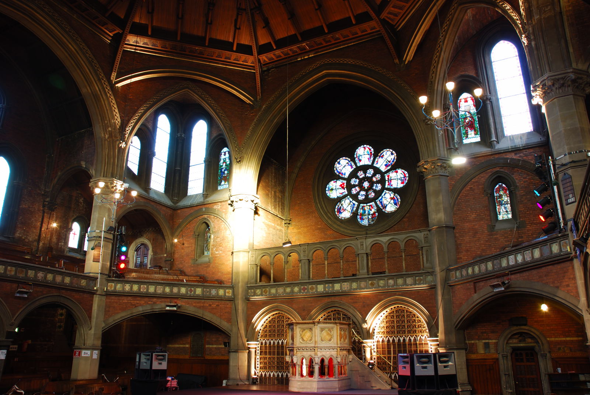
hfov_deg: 67.3
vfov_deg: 48.0
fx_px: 443
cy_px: 198
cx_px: 295
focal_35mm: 27
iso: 100
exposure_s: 1
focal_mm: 18
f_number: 8
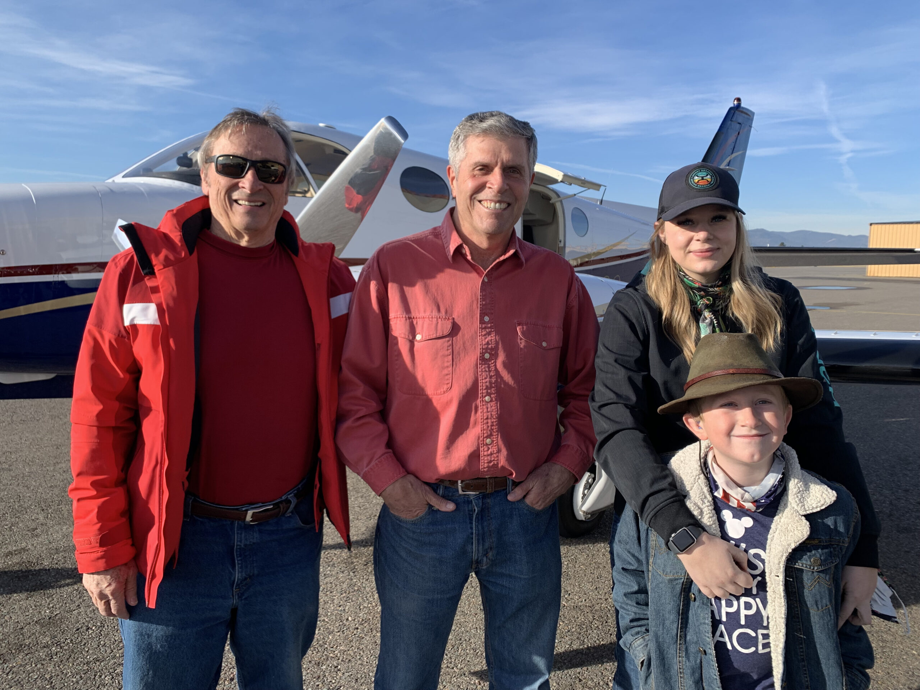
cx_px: 460
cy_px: 345
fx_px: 691
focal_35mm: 26
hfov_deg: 67.3
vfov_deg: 53.1
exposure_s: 1/1406
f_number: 1.8
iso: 25
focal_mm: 4.25
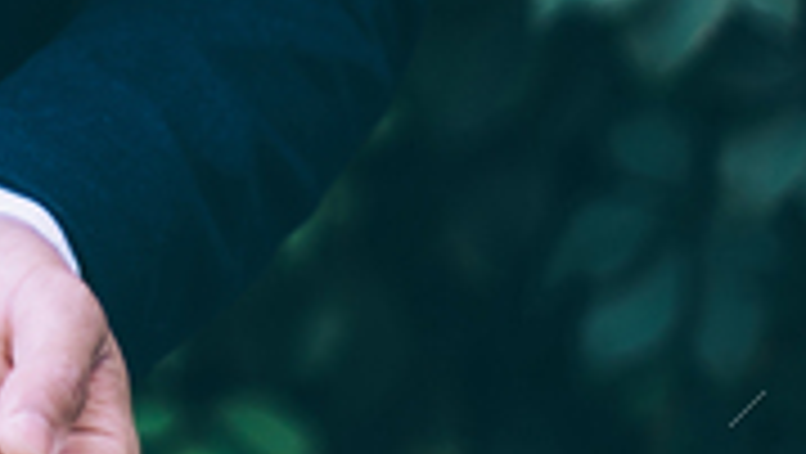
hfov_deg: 8.2
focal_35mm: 259
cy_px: -526
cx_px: -401
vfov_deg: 4.6
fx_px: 5539
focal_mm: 50
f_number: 1.4
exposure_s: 1/640
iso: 160
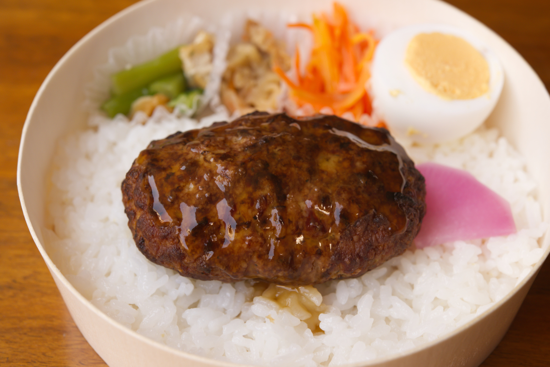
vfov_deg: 22.6
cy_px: 184
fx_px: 917
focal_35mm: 60
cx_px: 275
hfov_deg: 33.4
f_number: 8
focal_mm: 60
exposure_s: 1/60
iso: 400
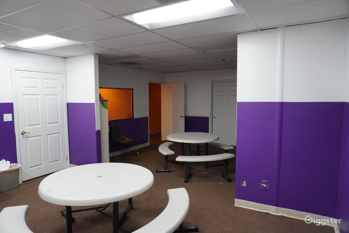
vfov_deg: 53.2
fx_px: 233
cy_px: 116
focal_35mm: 24
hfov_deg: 73.7
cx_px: 174
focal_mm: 16
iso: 1600
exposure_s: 1/160
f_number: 4
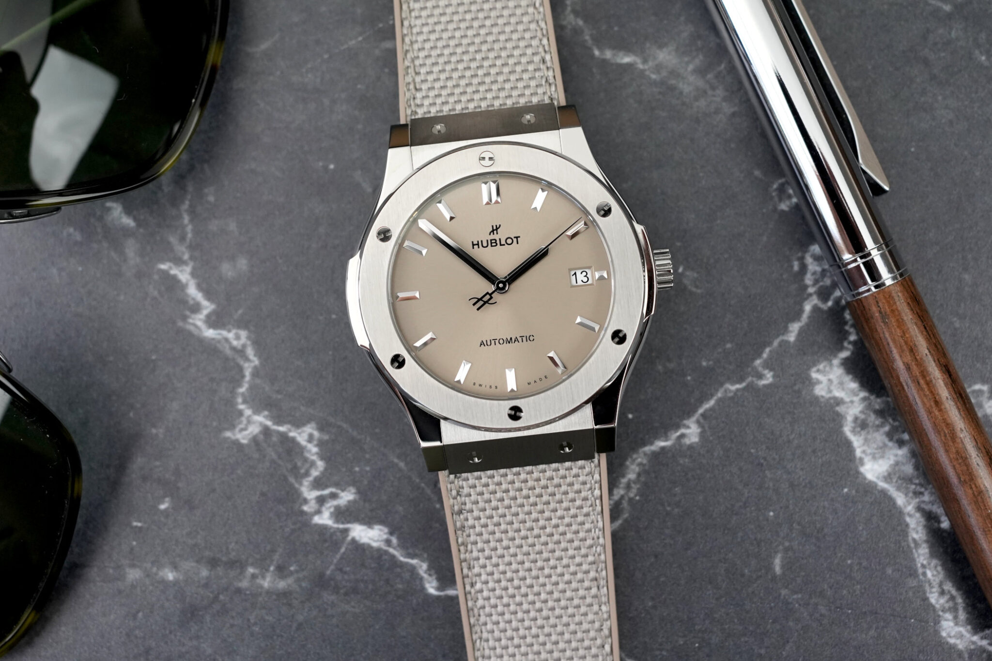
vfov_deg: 37.8
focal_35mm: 35
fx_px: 964
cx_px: 496
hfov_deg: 54.4
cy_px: 330
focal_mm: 35
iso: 2000
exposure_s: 1/250
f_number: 5.6
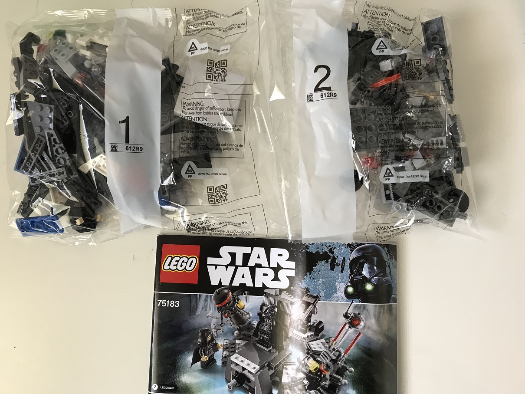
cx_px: 262
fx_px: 425
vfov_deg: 49.8
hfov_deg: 63.4
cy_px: 197
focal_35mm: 28
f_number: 1.8
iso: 40
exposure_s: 1/24
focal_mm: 3.99
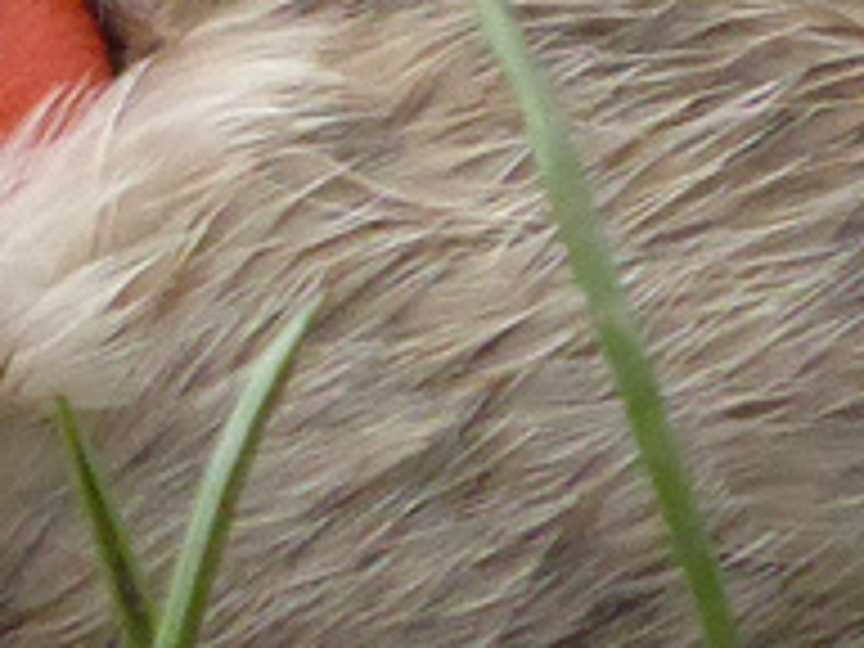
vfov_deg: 0.3
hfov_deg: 0.4
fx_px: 117909
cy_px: -261
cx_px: -576
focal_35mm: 4724
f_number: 6.1
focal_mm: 101.7
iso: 640
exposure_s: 1/400
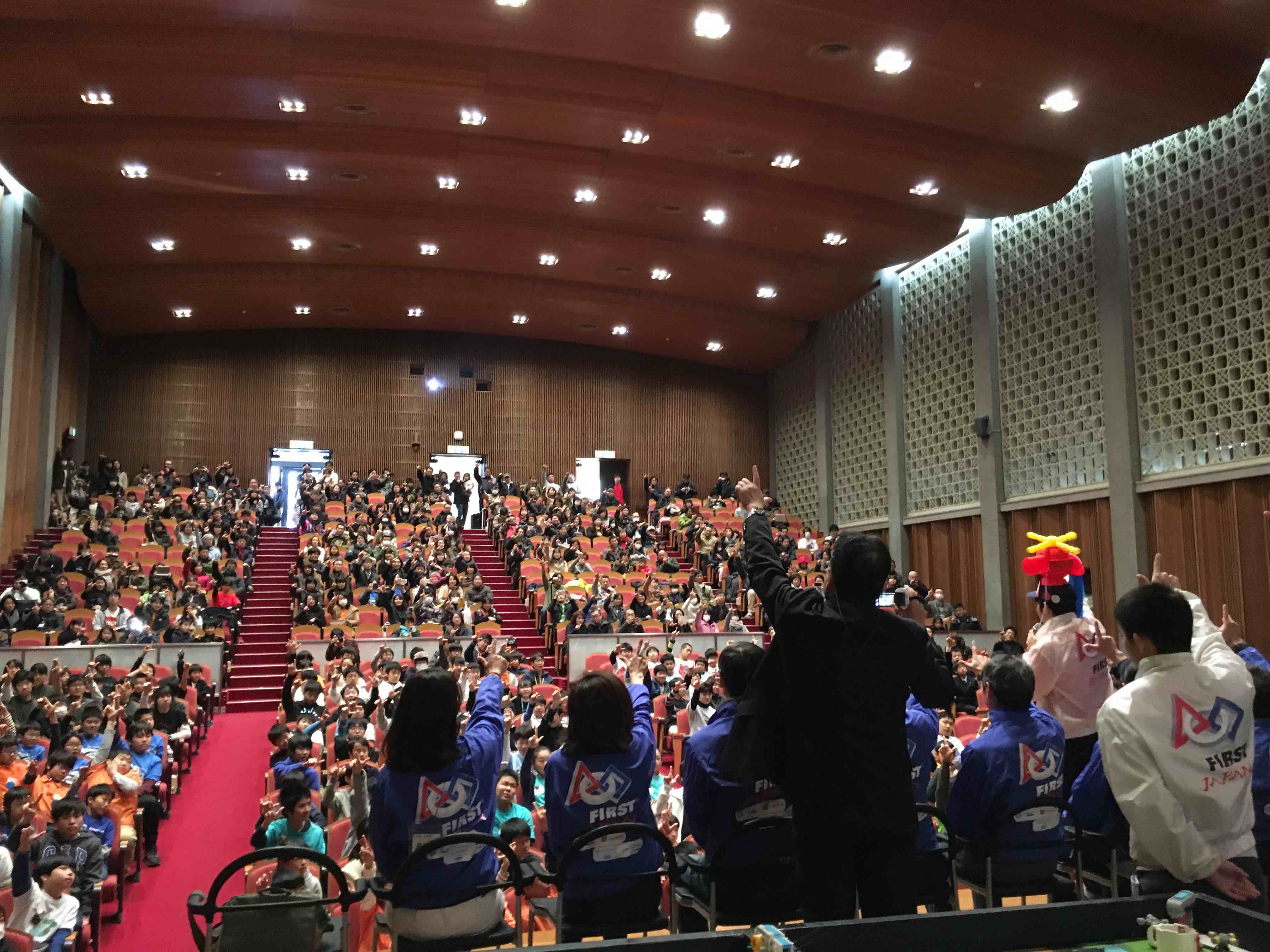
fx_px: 1064
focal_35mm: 29
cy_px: 476
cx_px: 635
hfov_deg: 61.7
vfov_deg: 48.2
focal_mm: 4.15
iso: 200
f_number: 2.2
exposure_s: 1/15
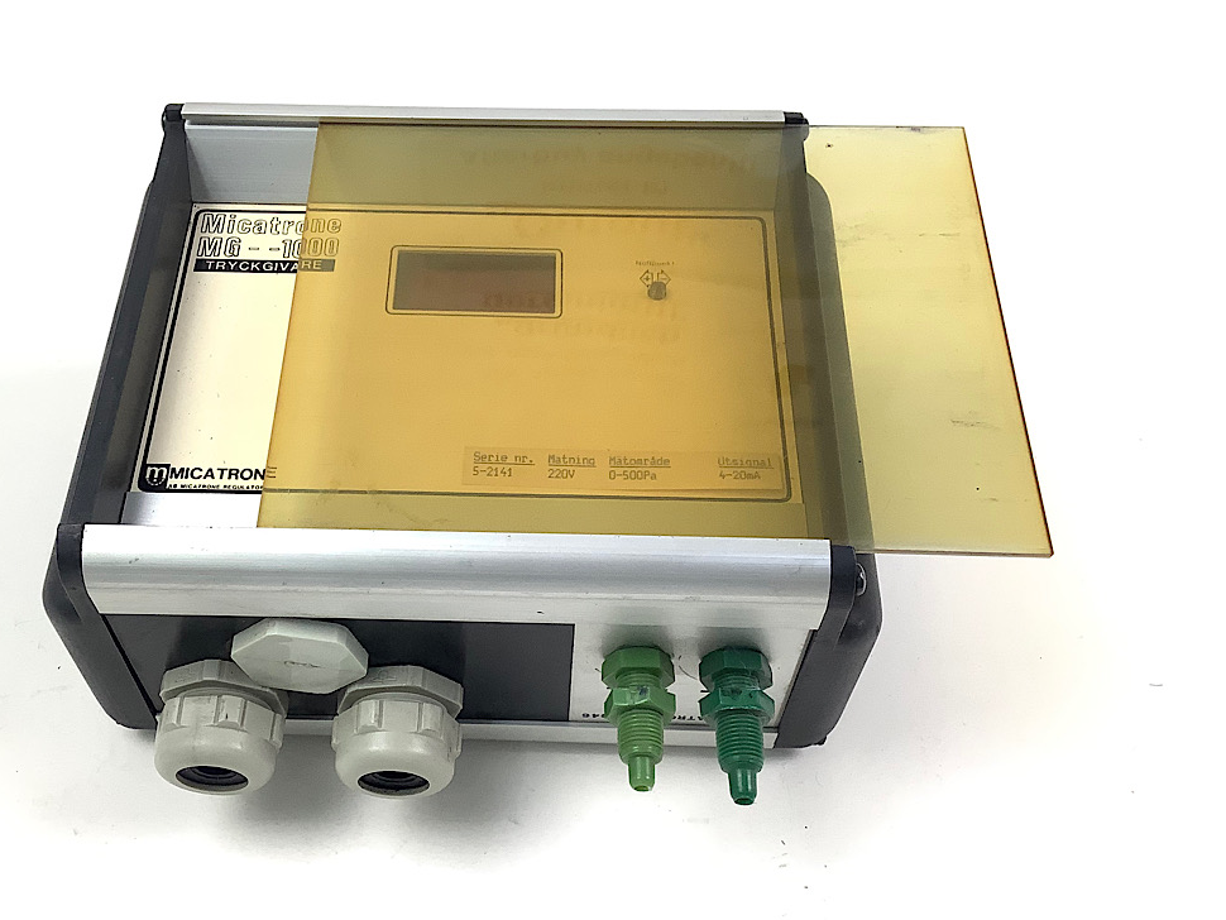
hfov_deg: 48.7
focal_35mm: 38
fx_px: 1346
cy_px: 488
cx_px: 504
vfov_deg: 37.7
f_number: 2.4
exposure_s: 1/100
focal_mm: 3.3
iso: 64
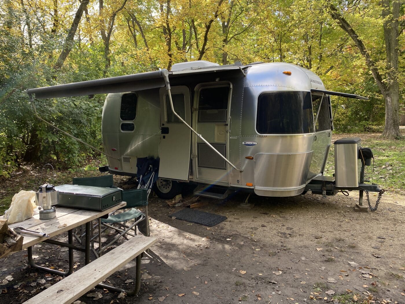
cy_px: 152
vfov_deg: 53.1
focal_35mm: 26
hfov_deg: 67.3
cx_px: 202
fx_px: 304
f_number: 1.8
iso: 32
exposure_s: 1/546
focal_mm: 4.25
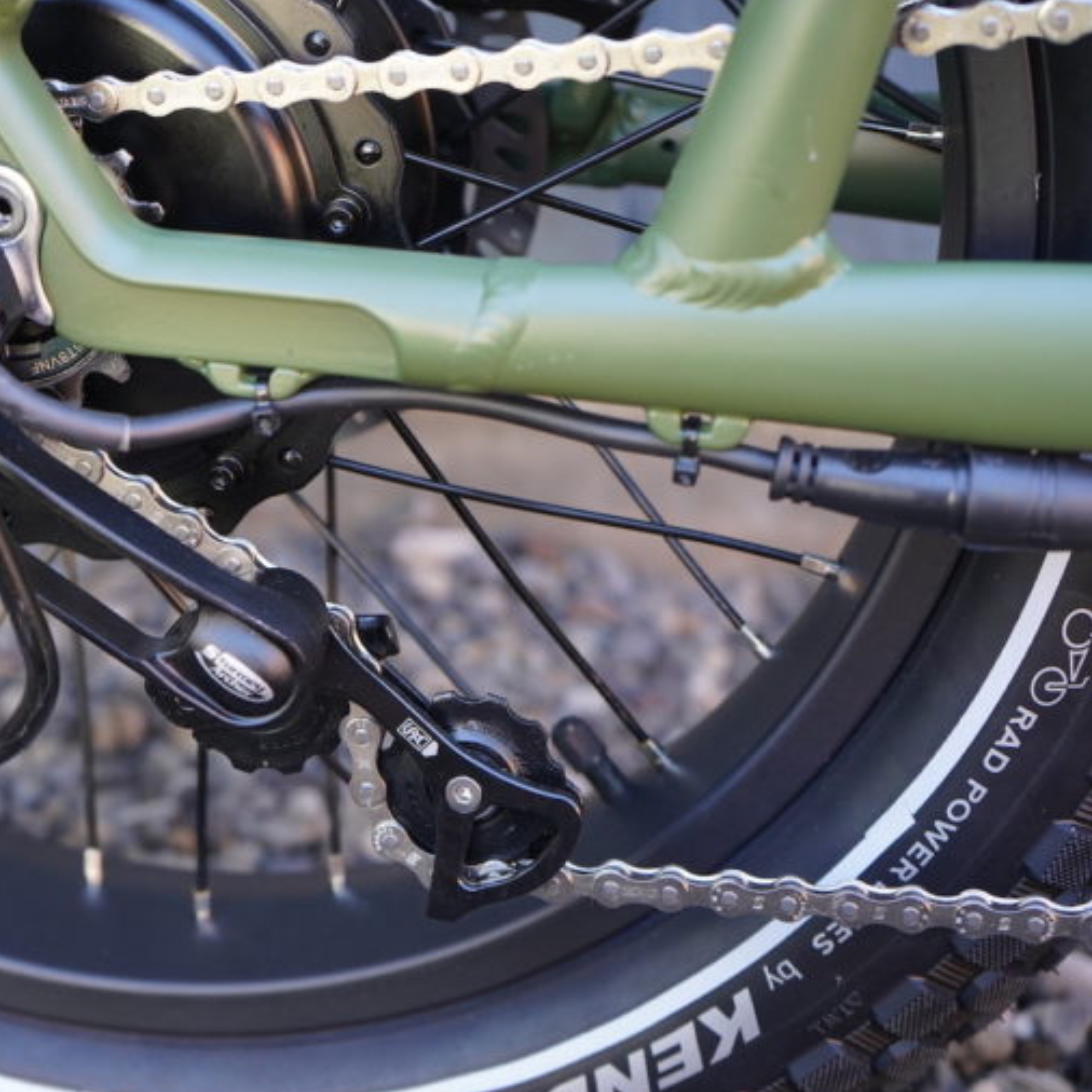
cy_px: 548
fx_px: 2534
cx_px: 265
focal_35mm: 71
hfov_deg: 24.0
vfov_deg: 24.3
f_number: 5
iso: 2000
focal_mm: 55
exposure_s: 1/160
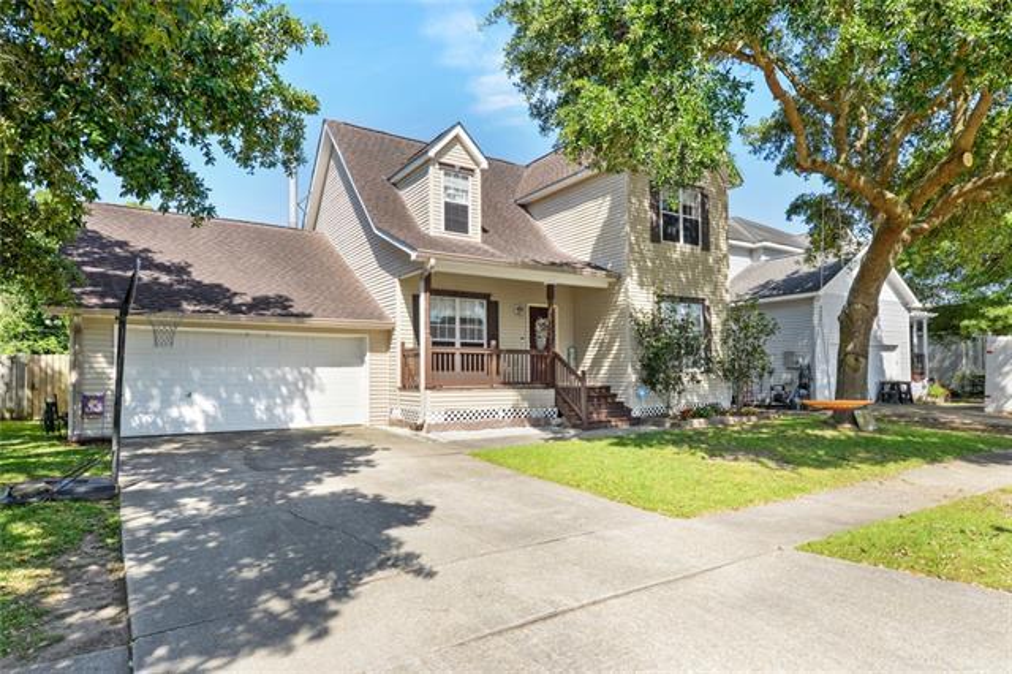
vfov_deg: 61.9
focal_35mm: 20
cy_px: 337
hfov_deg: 84.0
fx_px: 562
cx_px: 506
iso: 500
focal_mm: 20
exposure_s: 1/200
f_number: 11
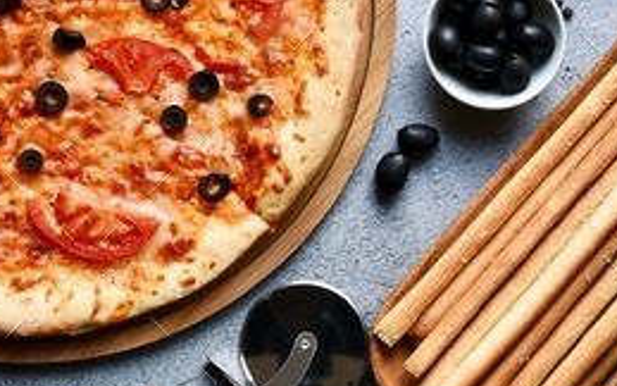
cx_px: 76
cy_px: 8
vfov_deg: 9.4
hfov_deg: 14.9
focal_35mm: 139
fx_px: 2338
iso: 100
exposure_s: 1/3
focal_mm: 40
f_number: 8
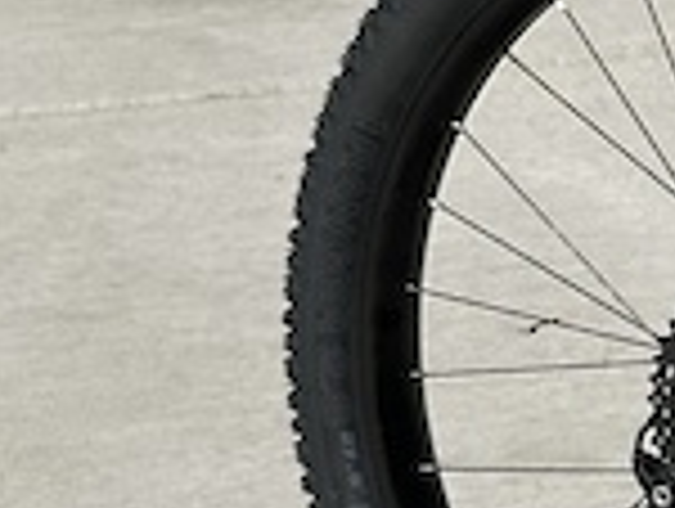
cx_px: 1791
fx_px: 5000
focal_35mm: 256
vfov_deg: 5.8
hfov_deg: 7.1
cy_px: 378
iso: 64
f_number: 1.78
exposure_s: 1/6211
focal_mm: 6.86
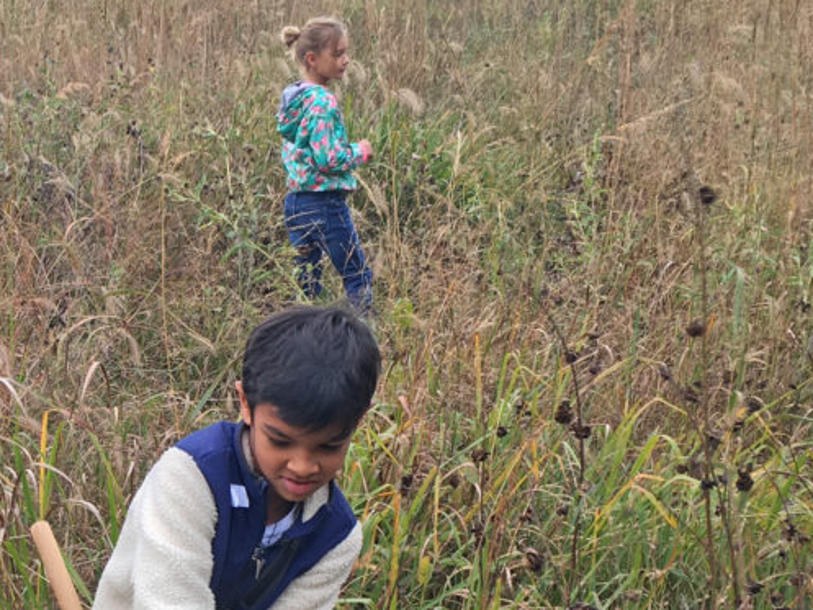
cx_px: 65
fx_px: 1644
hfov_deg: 26.7
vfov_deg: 20.3
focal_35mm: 70
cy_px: 615
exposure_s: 1/139
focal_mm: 4.15
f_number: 2.2
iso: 25
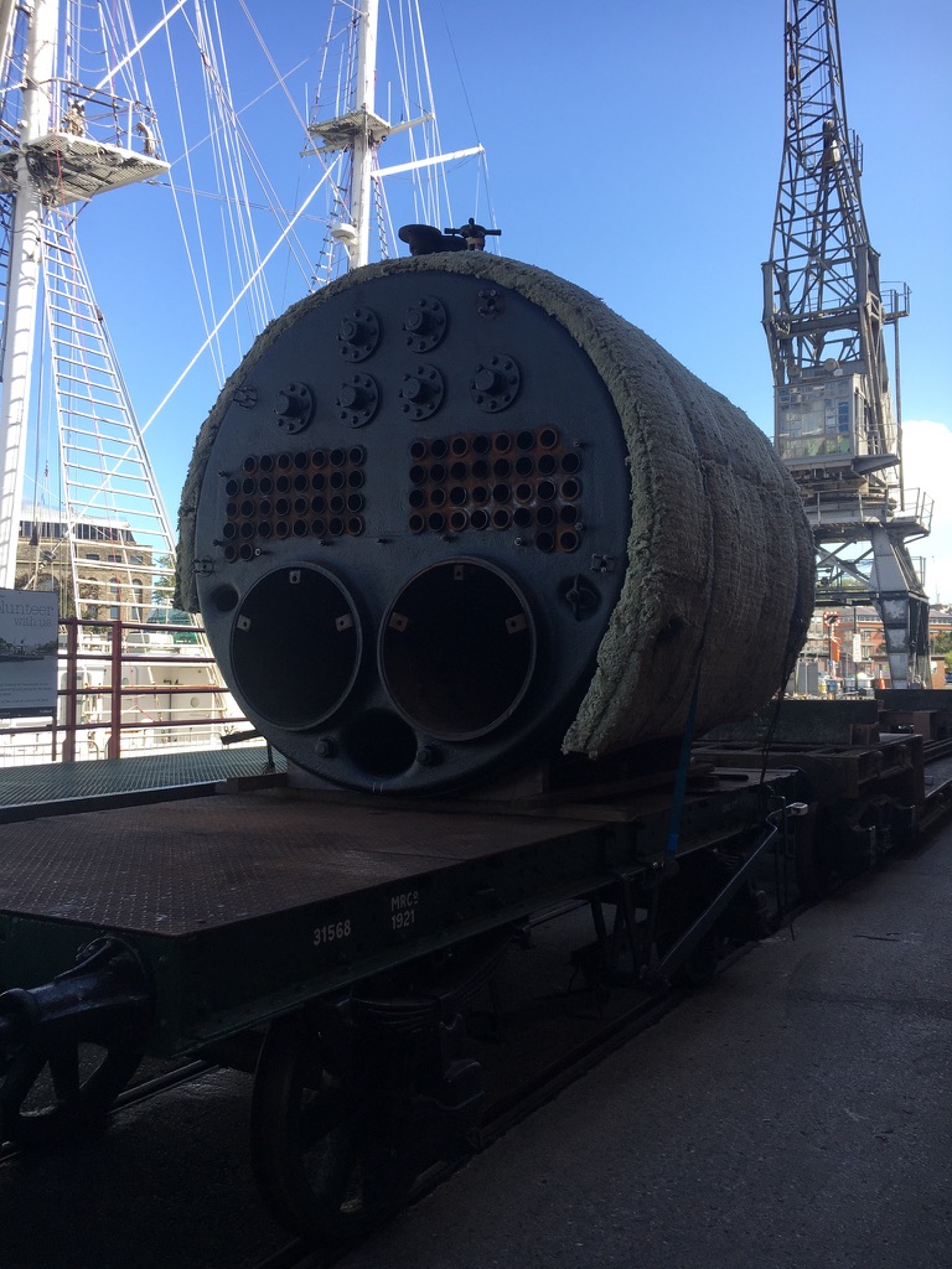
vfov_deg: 61.7
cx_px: 476
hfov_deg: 48.2
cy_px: 634
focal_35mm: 29
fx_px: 1063
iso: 25
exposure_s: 1/549
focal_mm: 4.15
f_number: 2.2
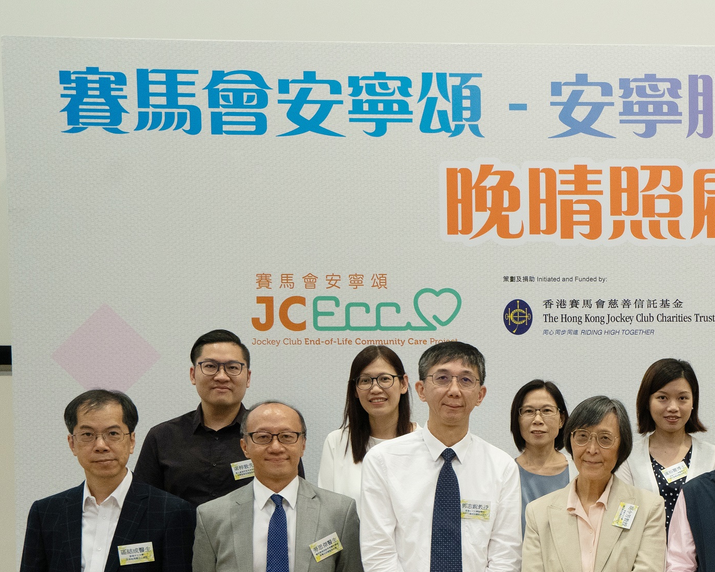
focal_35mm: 63
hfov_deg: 28.0
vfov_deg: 23.6
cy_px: 516
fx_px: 1333
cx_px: 731
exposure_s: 1/100
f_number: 4.5
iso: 2500
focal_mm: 31
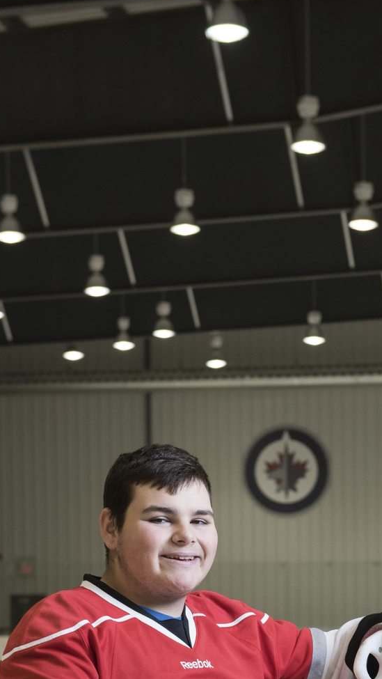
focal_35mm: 121
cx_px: 326
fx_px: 2177
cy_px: 692
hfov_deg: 10.0
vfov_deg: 17.3
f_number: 4.5
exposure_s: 1/125
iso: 640
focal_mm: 55
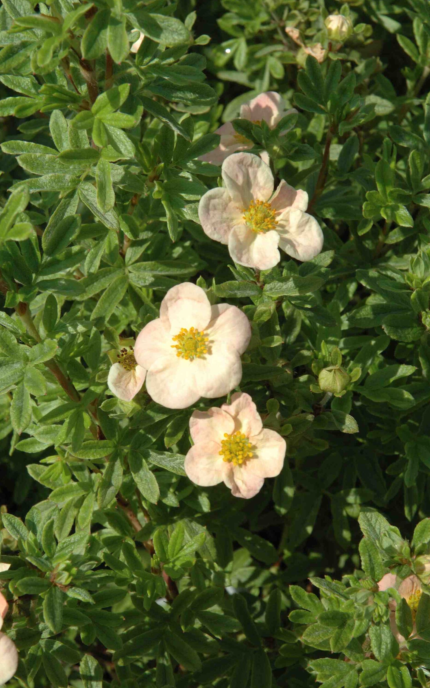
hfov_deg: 12.1
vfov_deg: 19.3
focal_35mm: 108
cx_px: 201
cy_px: 345
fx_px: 2025
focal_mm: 70
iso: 320
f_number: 16
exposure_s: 1/200
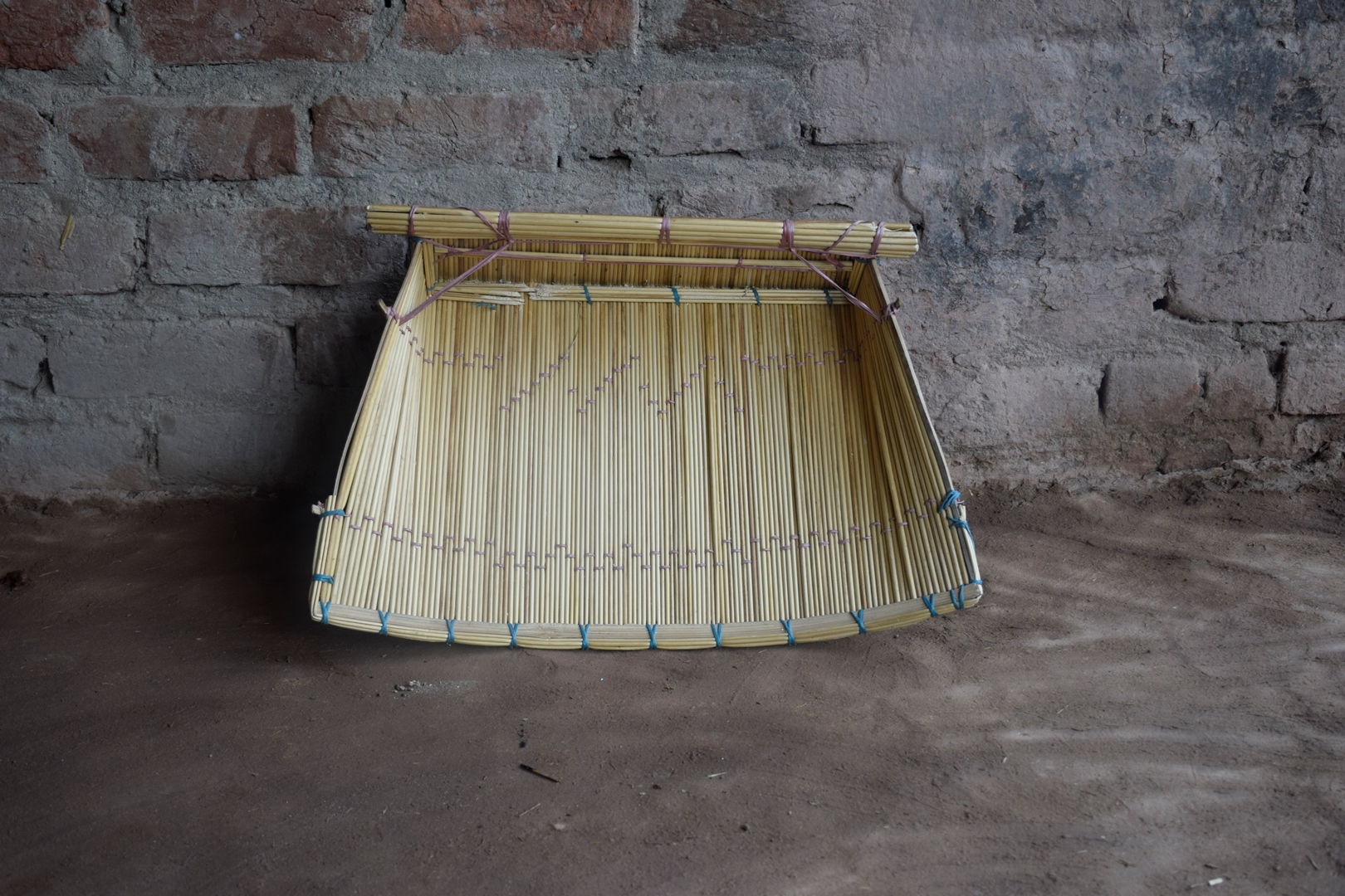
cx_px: 672
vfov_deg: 28.1
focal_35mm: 48
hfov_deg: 41.1
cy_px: 448
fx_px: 1793
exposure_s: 1/125
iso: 400
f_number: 5.6
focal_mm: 32
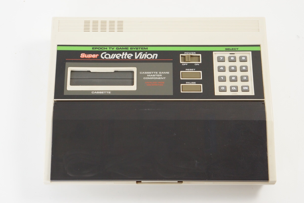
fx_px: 633
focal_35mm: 75
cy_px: 102
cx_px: 152
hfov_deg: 27.0
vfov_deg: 18.2
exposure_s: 1/80
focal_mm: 50
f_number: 6.3
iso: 1250
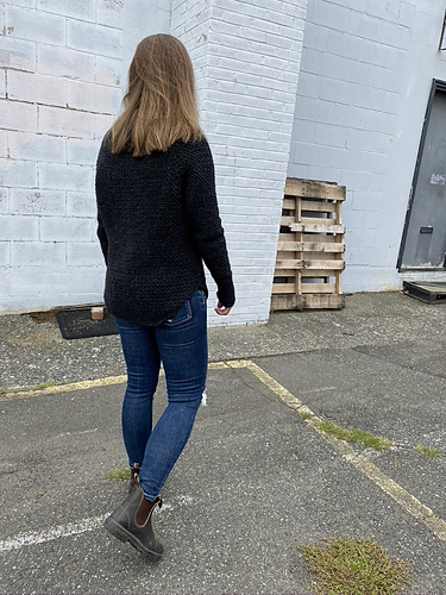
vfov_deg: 67.3
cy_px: 298
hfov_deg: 53.1
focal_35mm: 26
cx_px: 223
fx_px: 447
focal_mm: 4.25
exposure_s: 1/610
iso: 32
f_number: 1.8
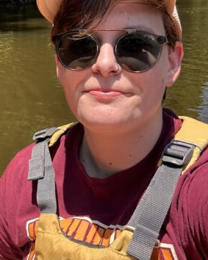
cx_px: 43
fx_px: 408
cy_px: 76
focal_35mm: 53
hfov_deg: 28.0
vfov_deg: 34.9
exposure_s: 1/454
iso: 25
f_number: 1.9
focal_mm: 2.69
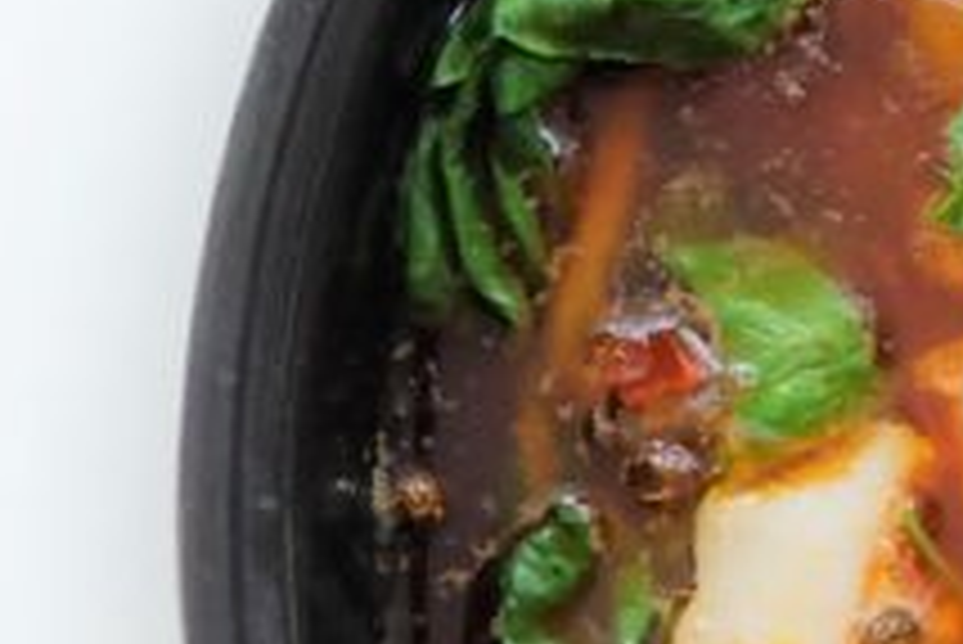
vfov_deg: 8.7
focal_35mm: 158
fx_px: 4229
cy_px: 534
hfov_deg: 12.1
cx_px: 1670
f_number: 4
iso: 1250
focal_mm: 22.2
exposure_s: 1/30
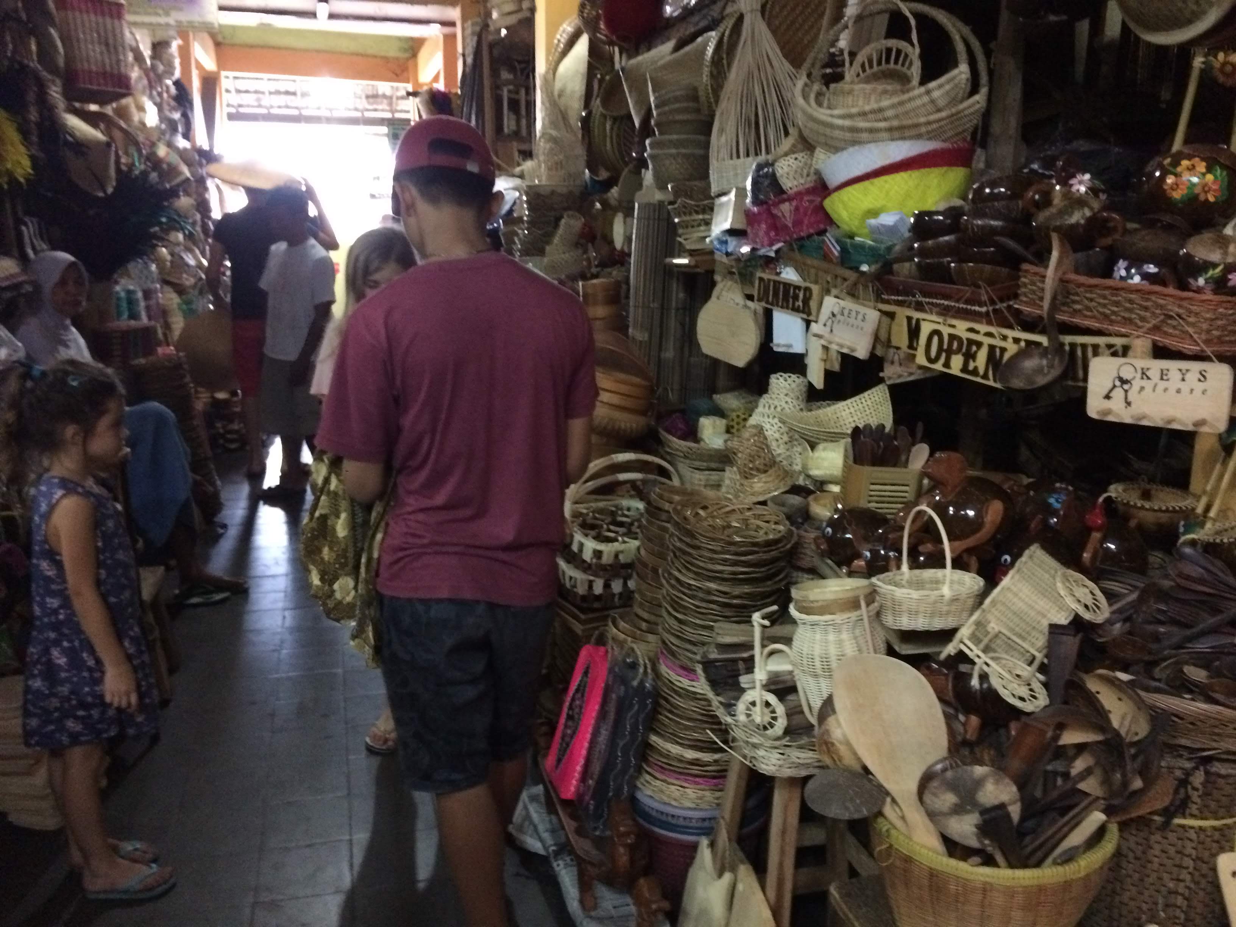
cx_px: 618
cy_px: 464
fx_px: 1035
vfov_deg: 48.2
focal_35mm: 29
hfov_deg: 61.7
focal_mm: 4.15
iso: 400
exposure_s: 1/17
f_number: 2.2
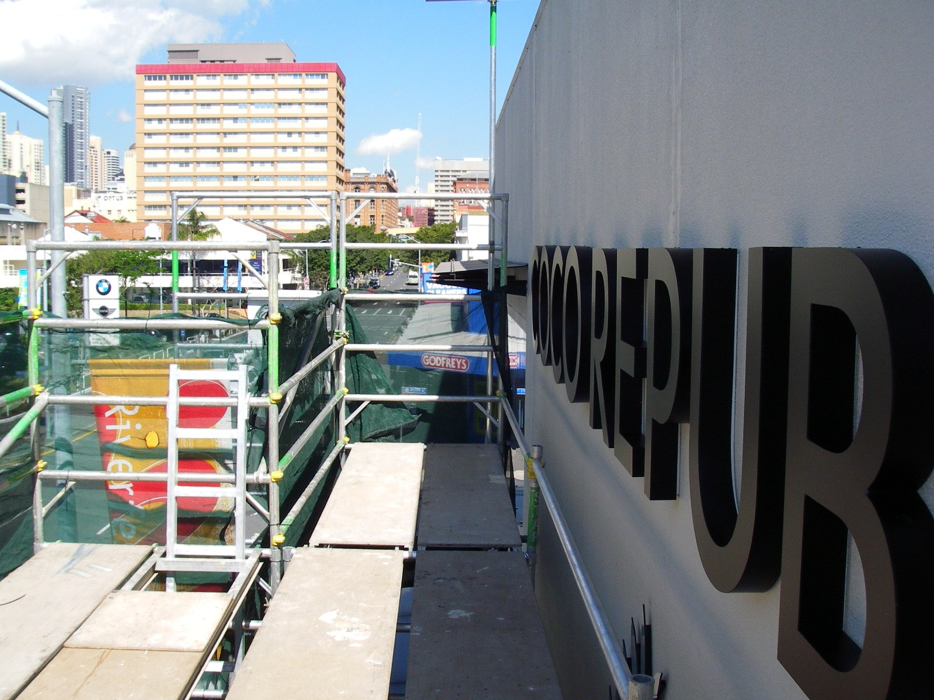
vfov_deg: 37.7
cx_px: 467
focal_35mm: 38
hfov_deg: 49.0
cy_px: 350
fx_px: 1025
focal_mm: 6.3
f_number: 6.6
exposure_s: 1/250
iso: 100
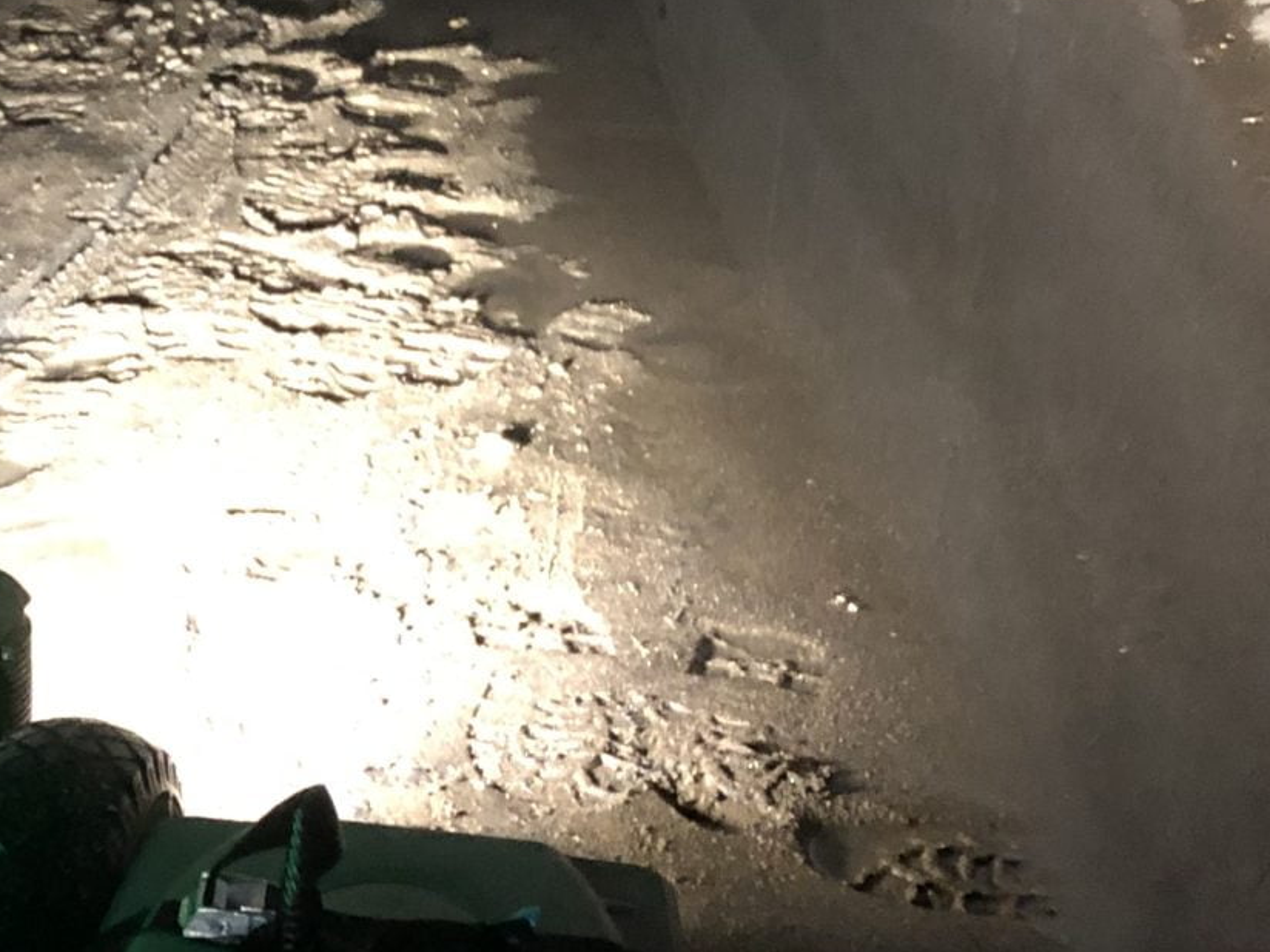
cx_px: -123
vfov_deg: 16.9
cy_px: 621
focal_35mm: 87
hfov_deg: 21.4
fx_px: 3192
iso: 100
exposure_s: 1/4
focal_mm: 4
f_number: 1.8
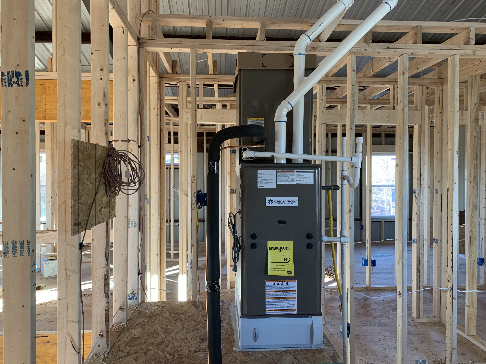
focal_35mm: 26
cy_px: 182
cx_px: 243
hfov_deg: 67.3
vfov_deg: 53.1
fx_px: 365
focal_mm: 4.25
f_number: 1.8
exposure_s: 1/60
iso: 160
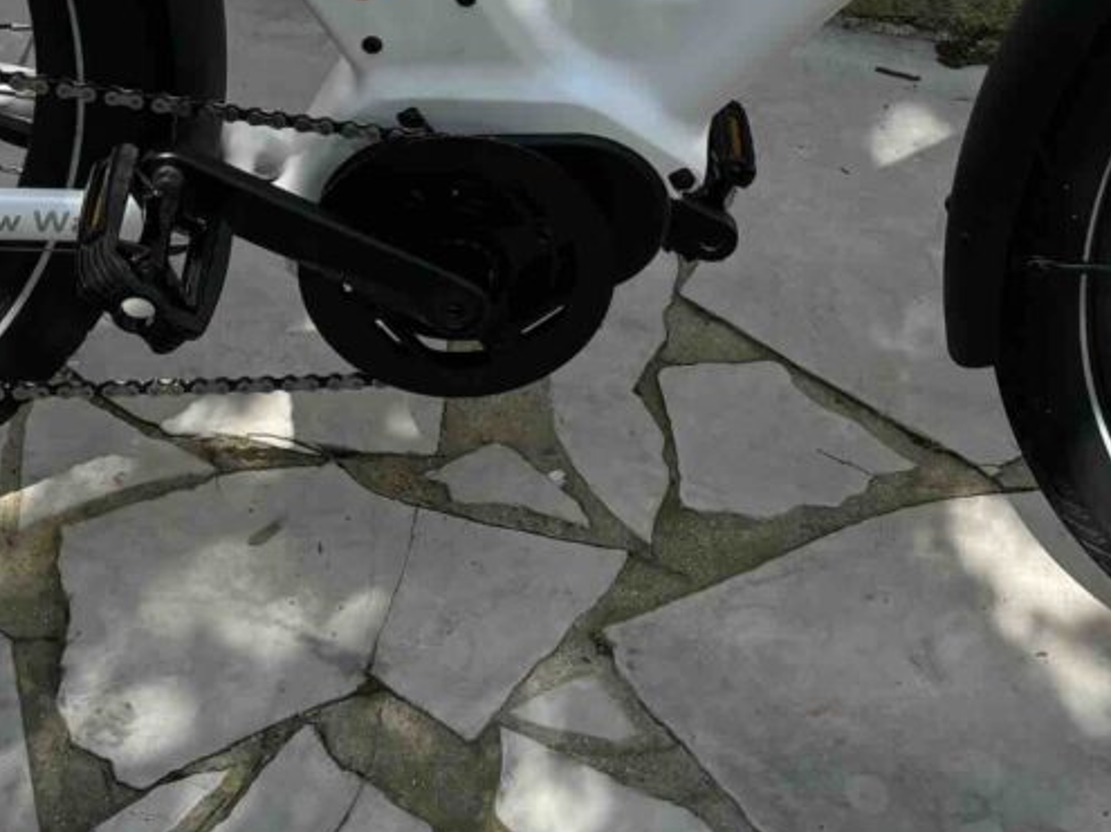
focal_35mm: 84
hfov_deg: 23.3
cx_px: 554
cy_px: -377
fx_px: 2695
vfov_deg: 16.2
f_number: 1.6
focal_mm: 5.96
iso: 50
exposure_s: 1/3106
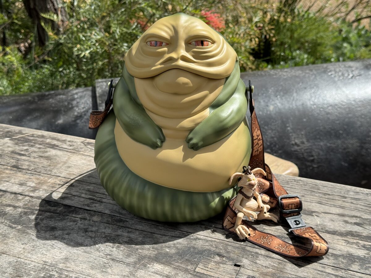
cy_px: 139
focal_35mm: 48
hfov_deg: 39.7
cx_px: 186
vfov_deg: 30.3
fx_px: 514
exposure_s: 1/3257
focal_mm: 6.86
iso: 64
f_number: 1.78
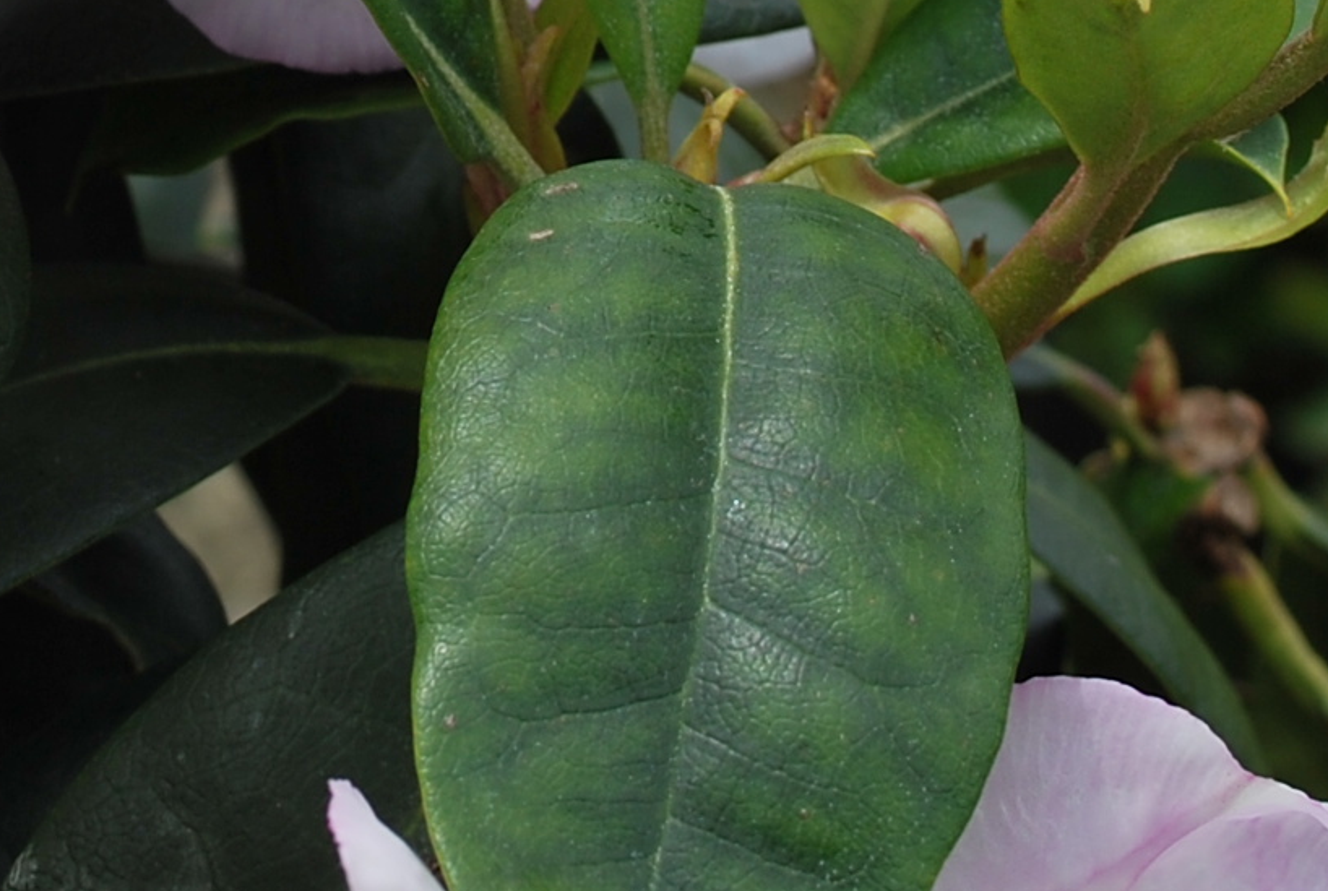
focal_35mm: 170
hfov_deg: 11.9
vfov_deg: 7.9
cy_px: -469
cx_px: 41
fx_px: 6284
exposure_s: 1/320
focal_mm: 32
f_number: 9
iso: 100
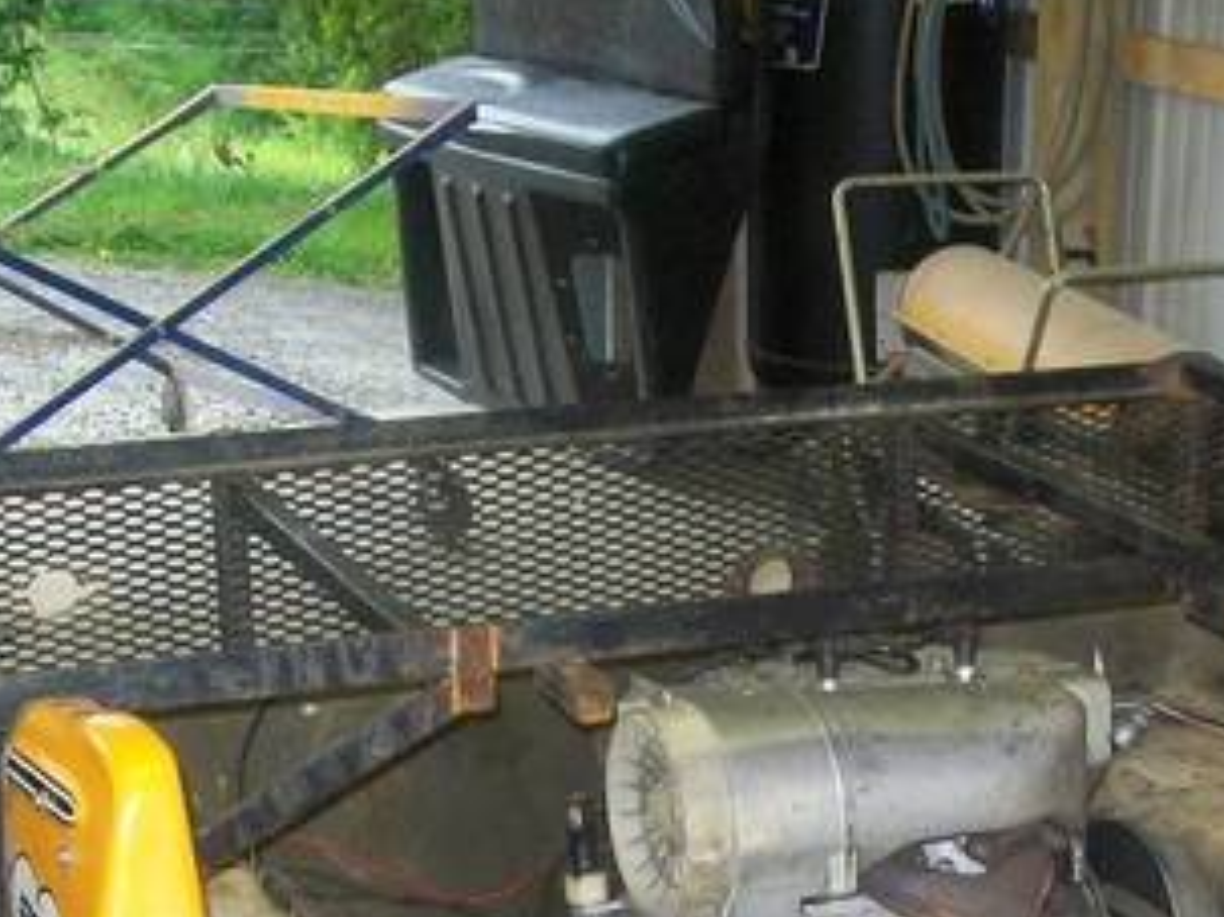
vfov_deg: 19.0
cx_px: 824
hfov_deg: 25.5
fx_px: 2686
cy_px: 856
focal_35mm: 76
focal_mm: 6
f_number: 2.7
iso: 160
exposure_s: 1/60
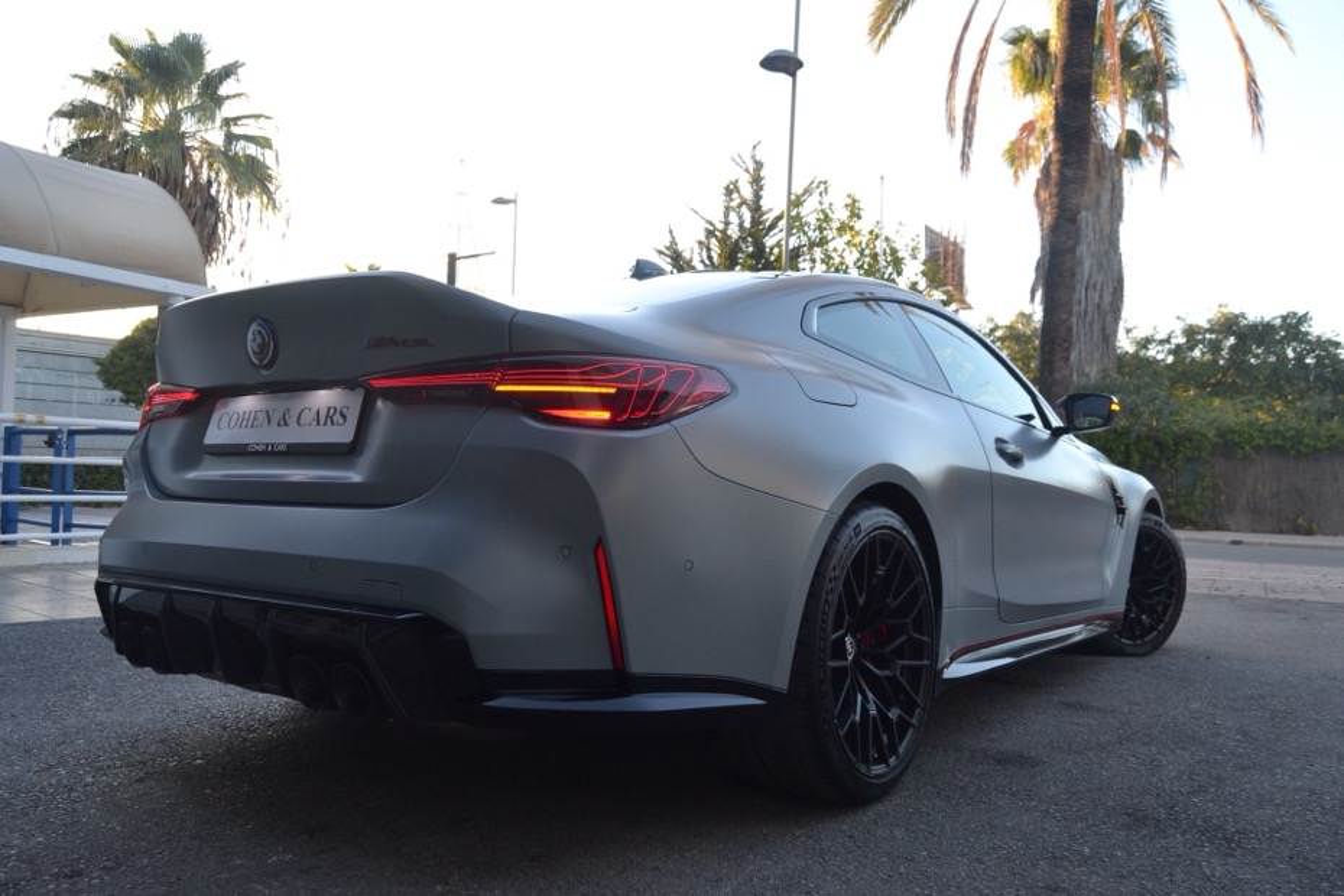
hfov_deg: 67.4
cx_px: 672
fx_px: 1008
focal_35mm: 27
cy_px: 448
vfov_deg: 47.9
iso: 320
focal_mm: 18
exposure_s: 1/125
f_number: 5.6
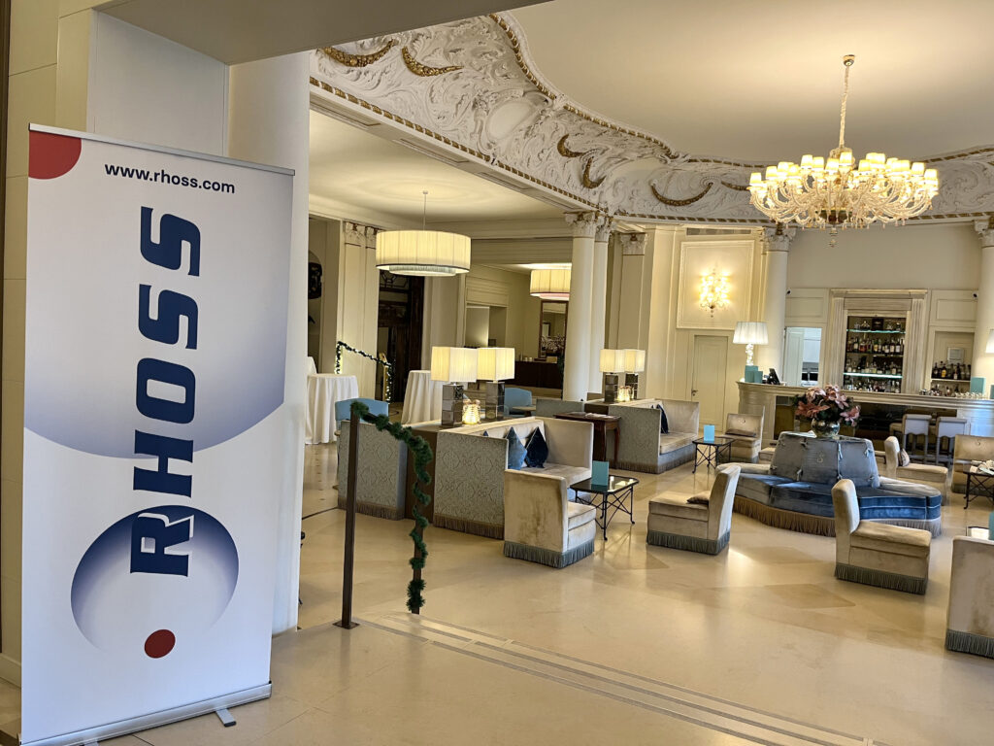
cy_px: 373
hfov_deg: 67.3
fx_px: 747
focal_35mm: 26
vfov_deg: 53.1
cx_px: 497
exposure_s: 1/50
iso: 160
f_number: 1.6
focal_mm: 5.1
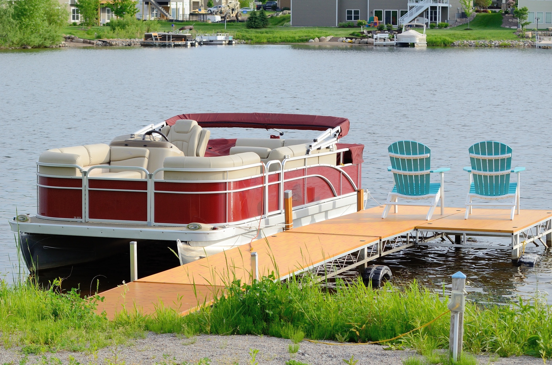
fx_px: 1606
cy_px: 182
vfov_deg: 13.0
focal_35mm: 105
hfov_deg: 19.5
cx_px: 276
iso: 400
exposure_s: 1/640
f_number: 7.1
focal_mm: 70
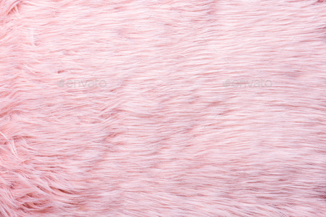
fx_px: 951
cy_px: 108
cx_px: 163
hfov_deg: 19.5
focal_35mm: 105
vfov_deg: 13.0
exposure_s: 1/125
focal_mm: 105
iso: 64
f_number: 11
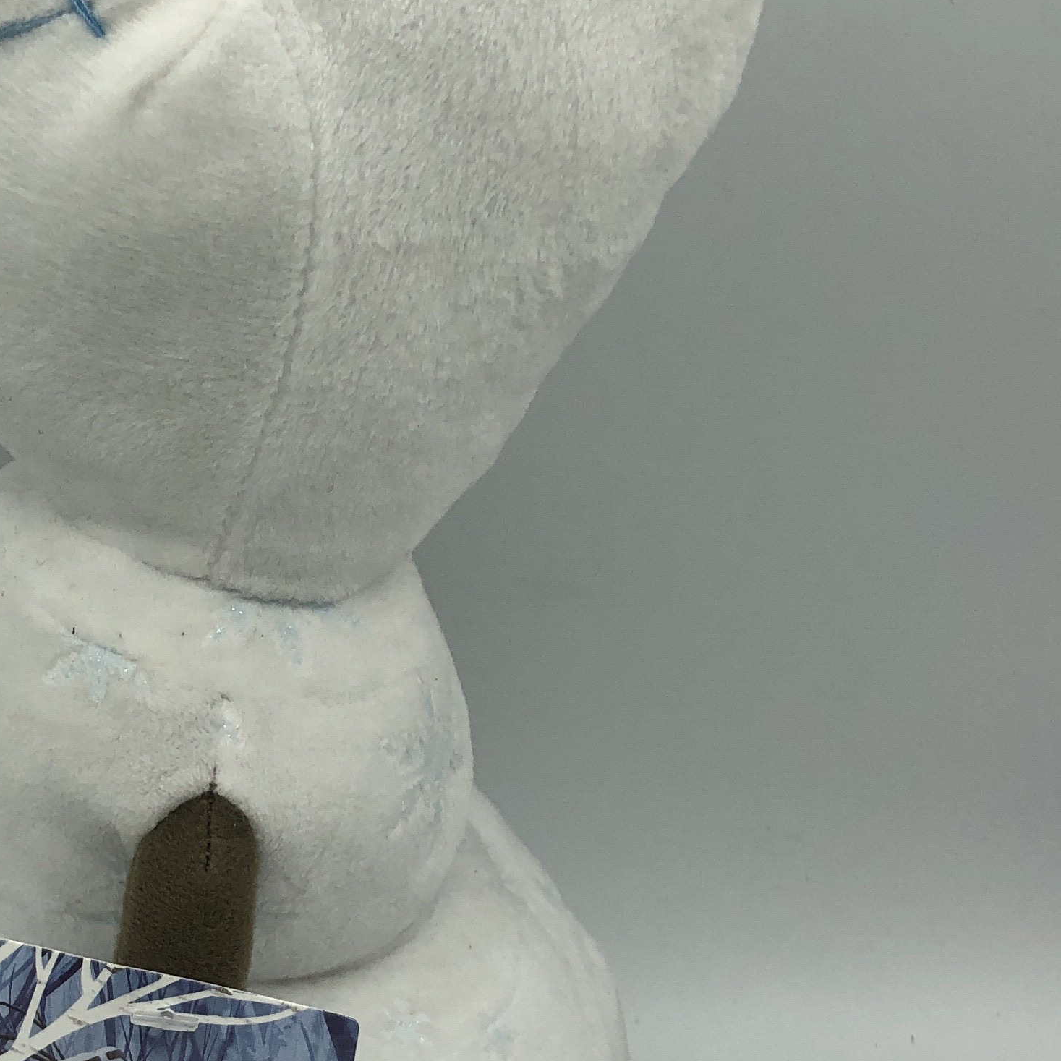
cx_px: 205
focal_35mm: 68
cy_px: 547
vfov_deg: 25.4
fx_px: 2358
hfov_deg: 24.9
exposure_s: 1/1143
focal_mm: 4
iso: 20
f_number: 1.8
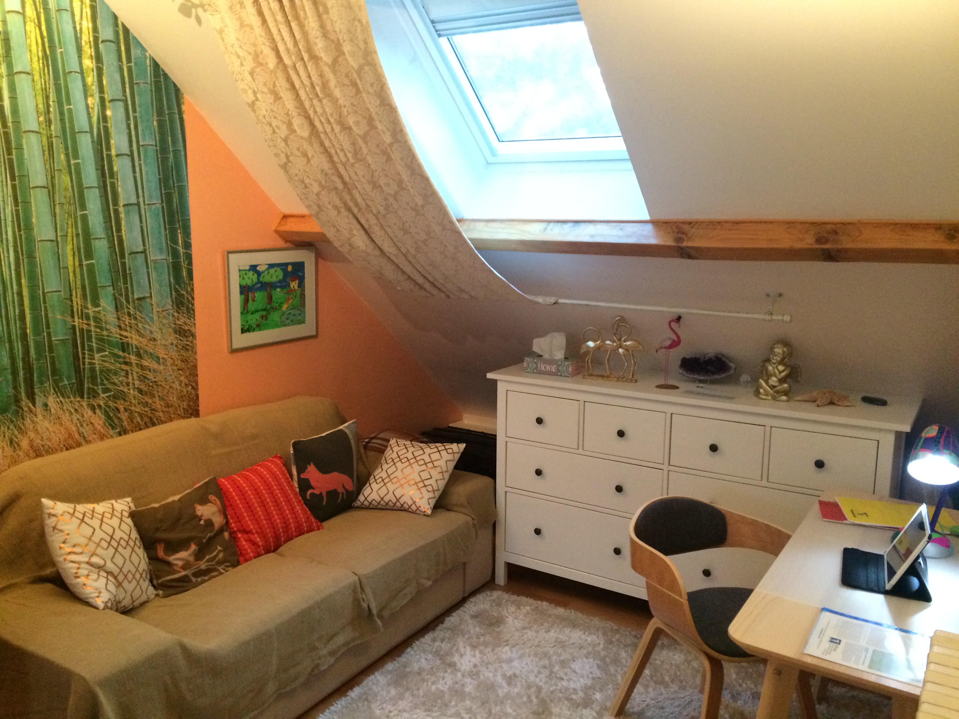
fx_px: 803
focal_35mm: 29
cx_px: 480
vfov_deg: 48.2
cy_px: 360
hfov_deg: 61.7
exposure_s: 1/25
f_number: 2.2
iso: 320
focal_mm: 4.15
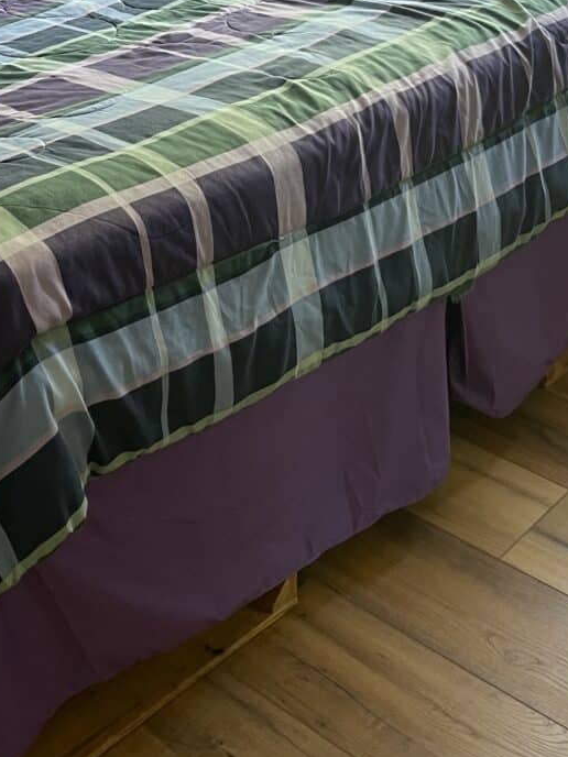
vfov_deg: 28.6
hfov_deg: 23.3
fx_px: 1356
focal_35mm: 62
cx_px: 108
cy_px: -51
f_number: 1.6
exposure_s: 1/60
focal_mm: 5.1
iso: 100
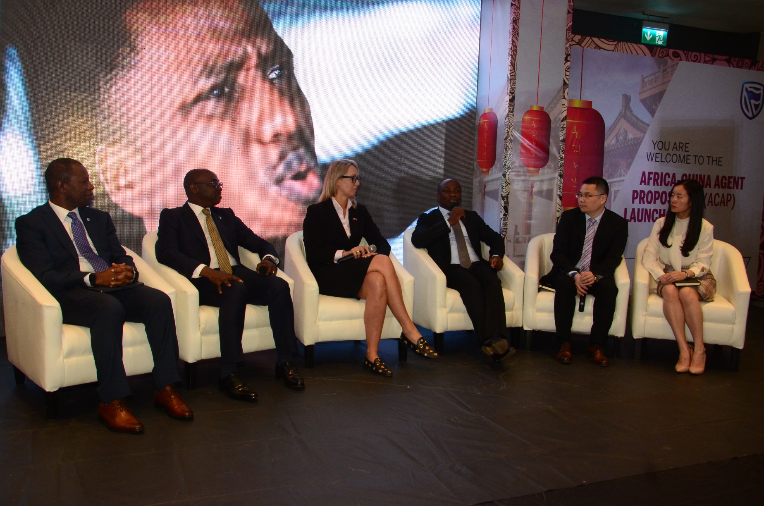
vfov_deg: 39.8
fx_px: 699
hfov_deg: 57.3
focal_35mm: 33
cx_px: 382
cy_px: 253
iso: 1600
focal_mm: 22
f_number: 5.6
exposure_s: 1/100
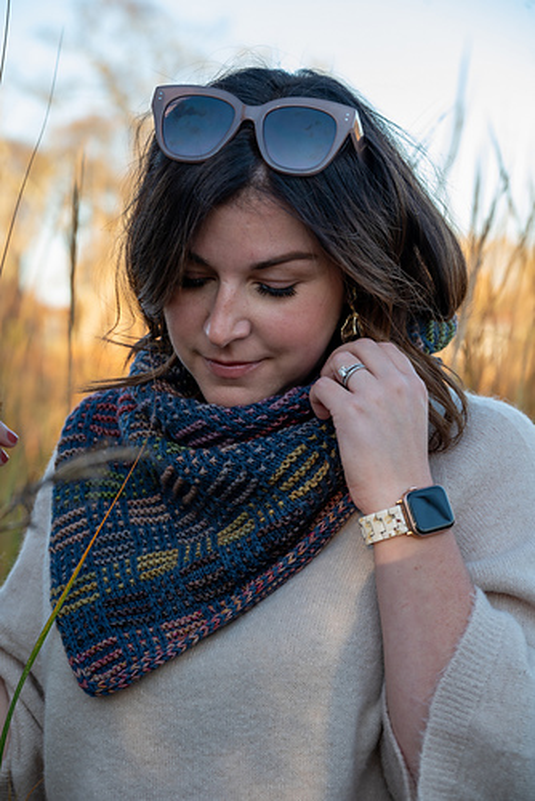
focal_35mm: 81
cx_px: 268
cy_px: 400
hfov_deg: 16.9
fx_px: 1803
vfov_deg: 25.0
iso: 125
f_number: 6.3
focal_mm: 81
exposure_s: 1/80
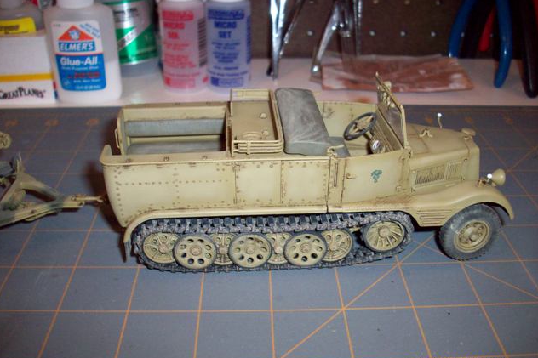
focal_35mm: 39
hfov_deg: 49.6
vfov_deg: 34.1
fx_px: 583
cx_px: 267
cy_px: 201
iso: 160
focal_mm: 6.2
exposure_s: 1/64
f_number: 2.8
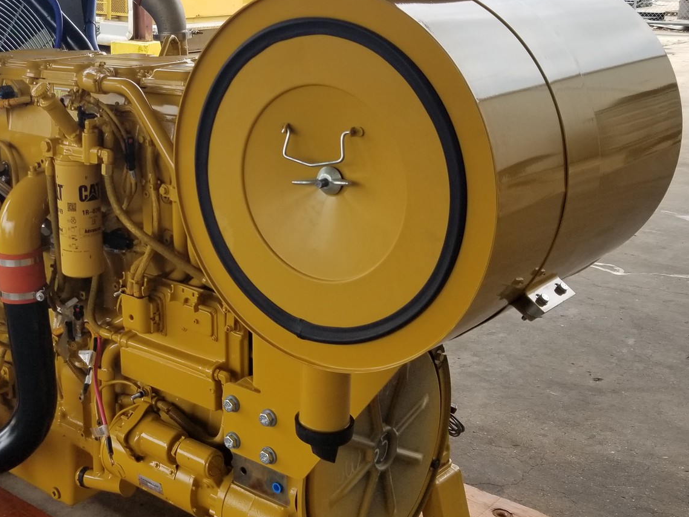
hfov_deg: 40.0
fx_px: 916
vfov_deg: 31.5
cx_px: 168
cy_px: 245
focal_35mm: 46
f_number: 1.7
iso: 50
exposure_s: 1/427
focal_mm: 4.25
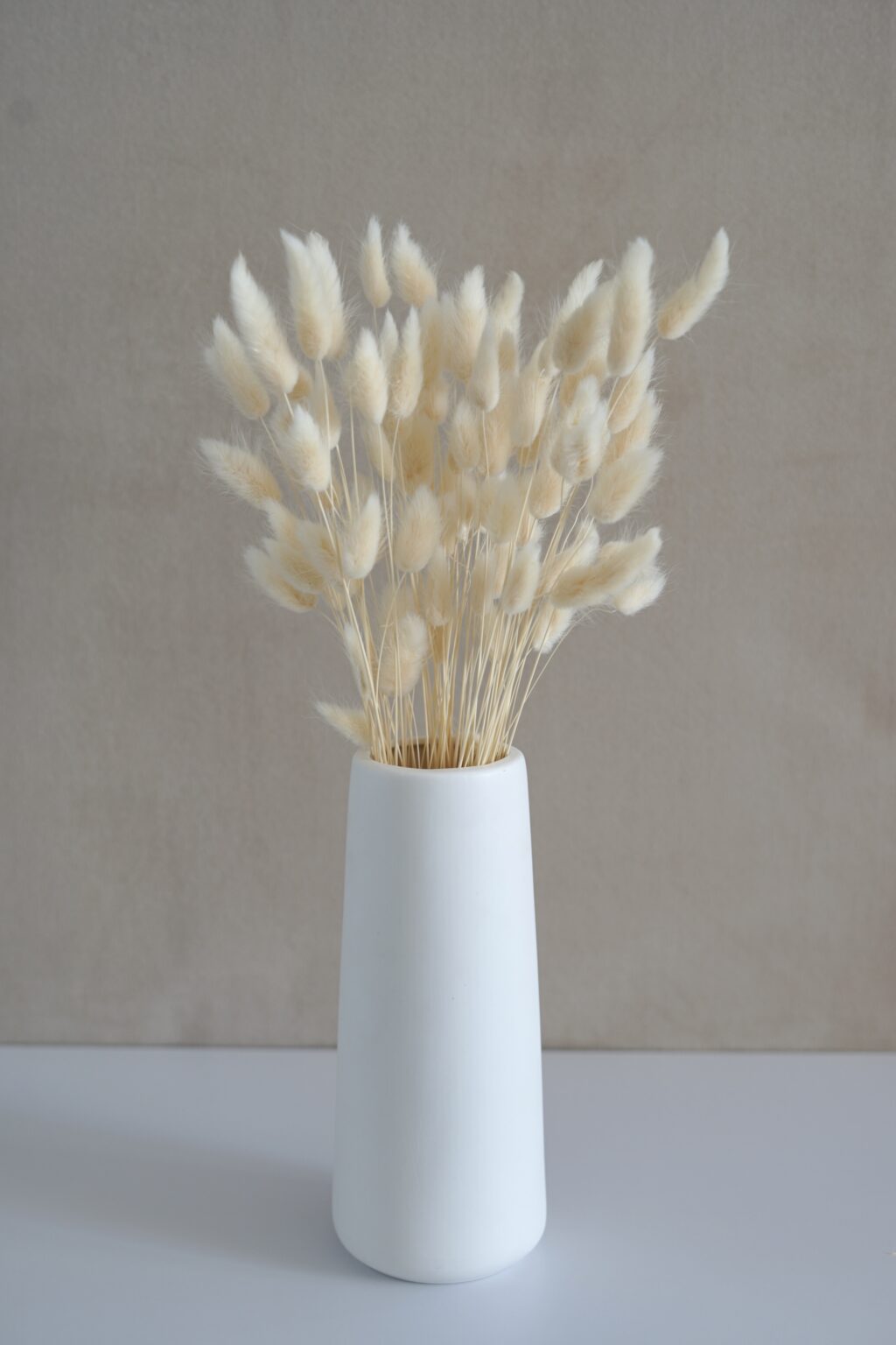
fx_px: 1867
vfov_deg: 39.6
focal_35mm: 50
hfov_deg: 27.0
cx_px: 448
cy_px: 672
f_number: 3.5
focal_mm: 50
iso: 100
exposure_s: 1/25
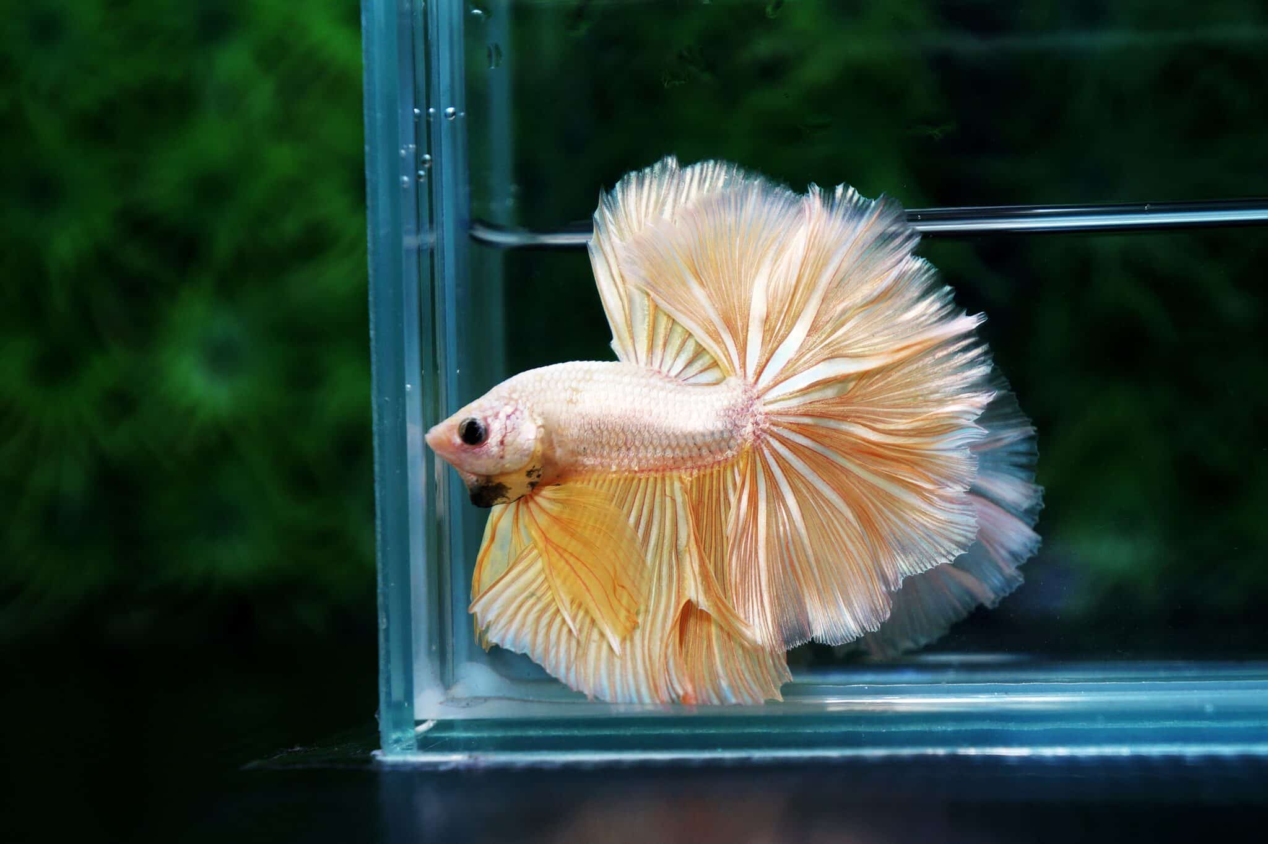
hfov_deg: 24.6
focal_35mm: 82
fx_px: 2904
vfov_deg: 16.5
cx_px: 634
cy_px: 422
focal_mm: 55
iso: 320
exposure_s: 1/100
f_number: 5.6
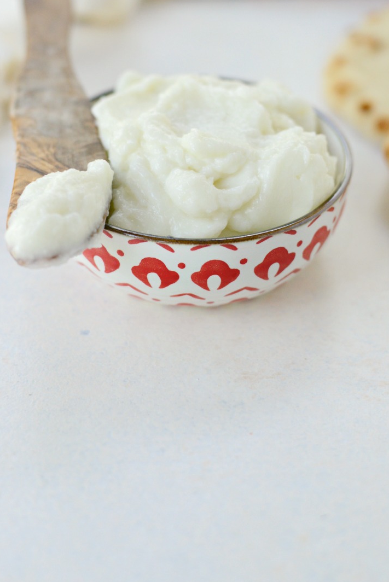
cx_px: 185
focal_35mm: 68
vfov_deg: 29.4
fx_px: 1100
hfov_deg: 20.0
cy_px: 192
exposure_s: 1/800
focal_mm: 50
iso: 1250
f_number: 3.2
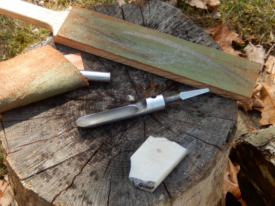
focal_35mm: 67
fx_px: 532
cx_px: 138
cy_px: 103
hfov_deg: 29.0
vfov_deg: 21.9
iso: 125
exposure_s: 1/160
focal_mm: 12
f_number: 4.8
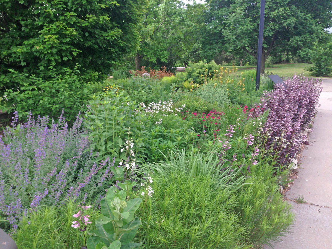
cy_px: 124
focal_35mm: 33
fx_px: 317
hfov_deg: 55.4
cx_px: 166
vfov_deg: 42.9
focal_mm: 4.12
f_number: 2.4
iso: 50
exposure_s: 1/175
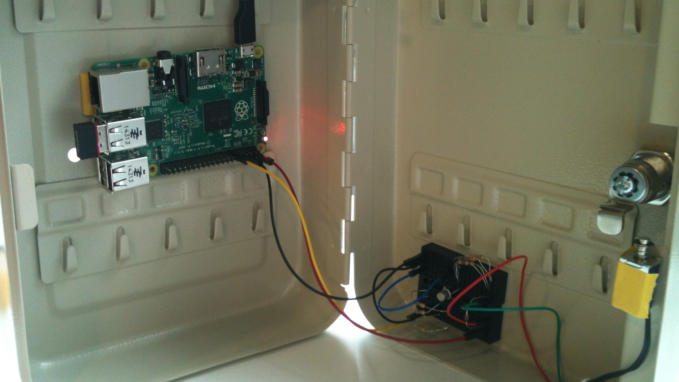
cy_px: 168
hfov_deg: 49.4
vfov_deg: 29.0
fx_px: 738
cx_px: 349
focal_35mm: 41
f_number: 2.8
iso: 80
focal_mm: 3.85
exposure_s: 1/15
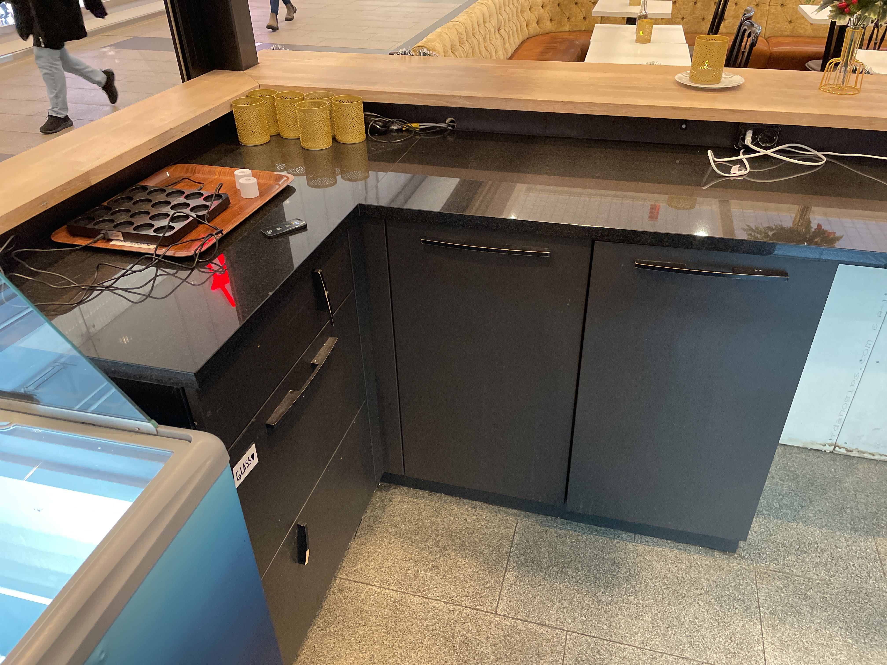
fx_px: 666
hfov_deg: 67.3
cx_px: 444
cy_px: 332
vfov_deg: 53.1
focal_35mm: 26
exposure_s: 1/50
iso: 500
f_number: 1.6
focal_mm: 4.2
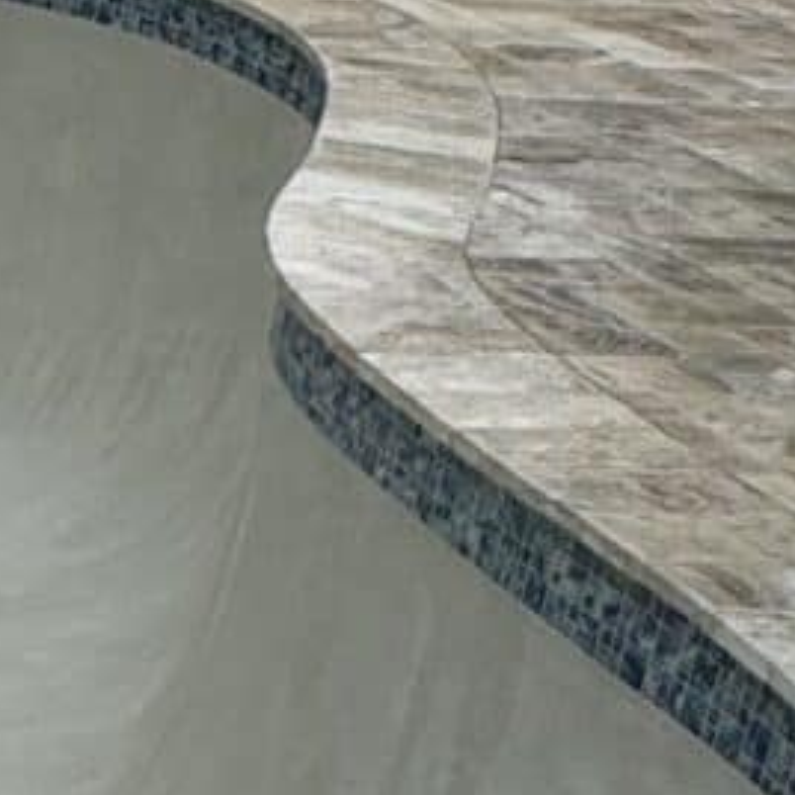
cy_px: 377
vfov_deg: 14.8
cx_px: -1020
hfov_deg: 12.2
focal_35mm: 118
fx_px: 3066
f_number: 2.2
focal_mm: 2.22
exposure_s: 1/1395
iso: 50
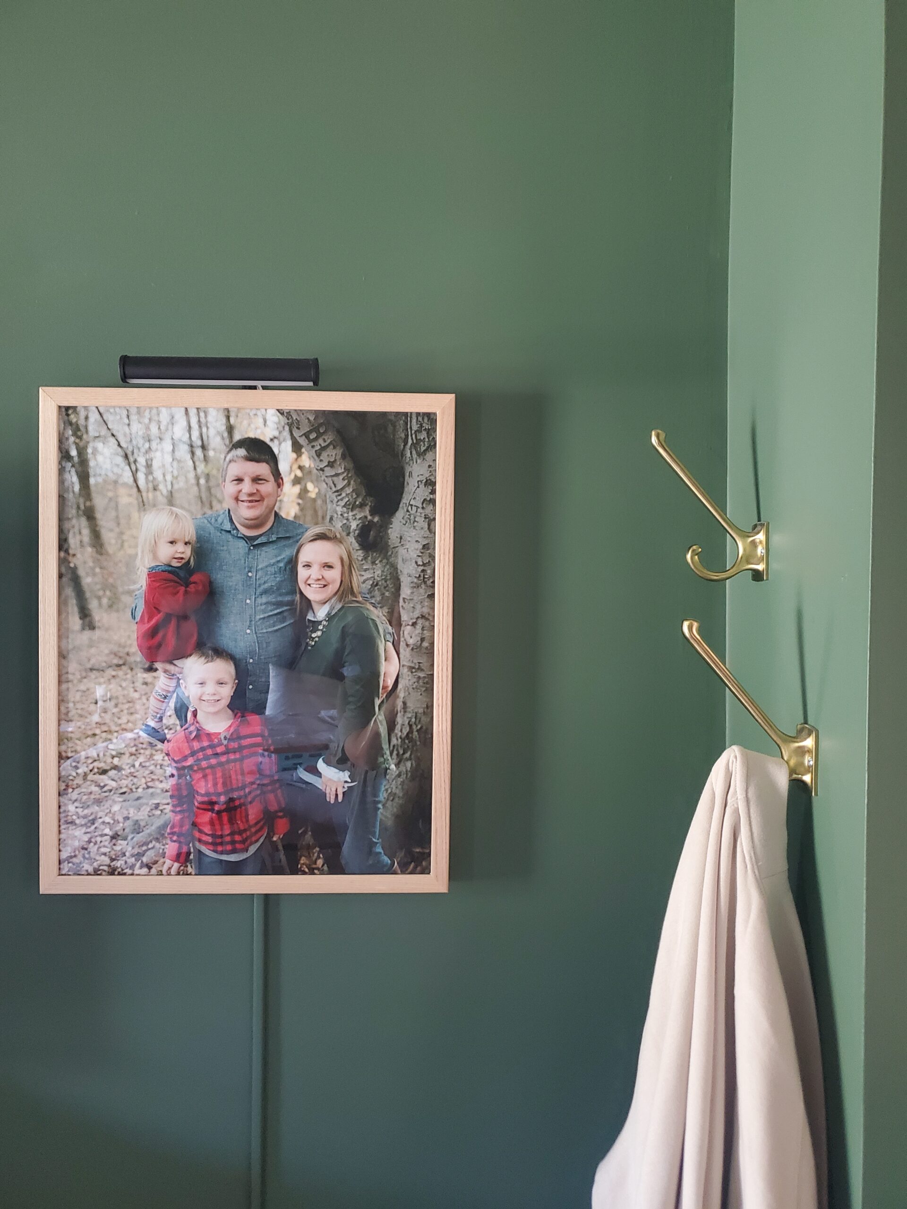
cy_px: 604
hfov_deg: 53.1
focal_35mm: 26
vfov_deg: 67.3
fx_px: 908
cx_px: 454
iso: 640
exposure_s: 1/40
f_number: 1.5
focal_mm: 4.3
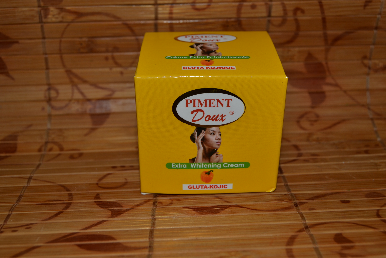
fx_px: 515
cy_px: 129
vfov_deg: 28.1
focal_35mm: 48
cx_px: 193
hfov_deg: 41.1
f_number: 8
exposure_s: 1/60
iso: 100
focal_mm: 32
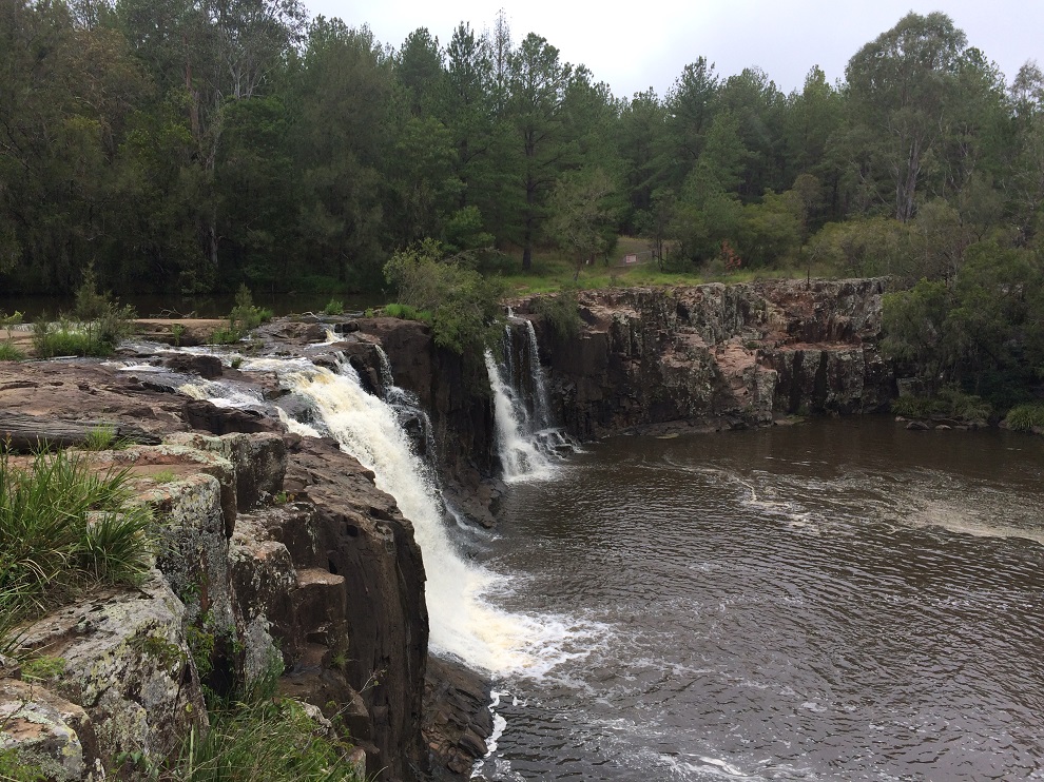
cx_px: 522
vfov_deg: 48.2
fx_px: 874
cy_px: 391
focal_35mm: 29
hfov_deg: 61.7
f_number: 2.2
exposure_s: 1/554
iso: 32
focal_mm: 4.15
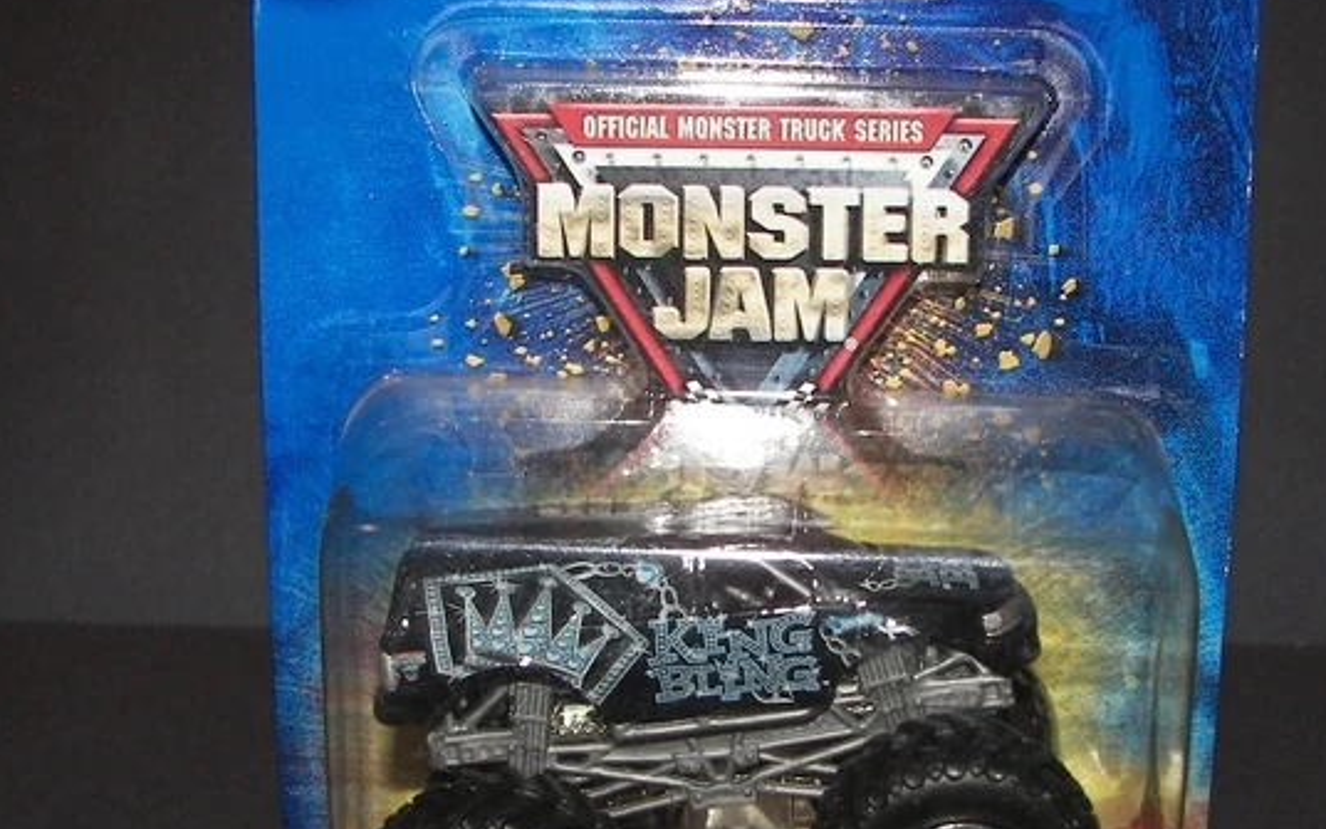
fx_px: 2060
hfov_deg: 35.6
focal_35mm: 57
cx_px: 764
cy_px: 488
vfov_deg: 22.7
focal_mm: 6
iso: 100
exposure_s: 1/30
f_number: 2.8
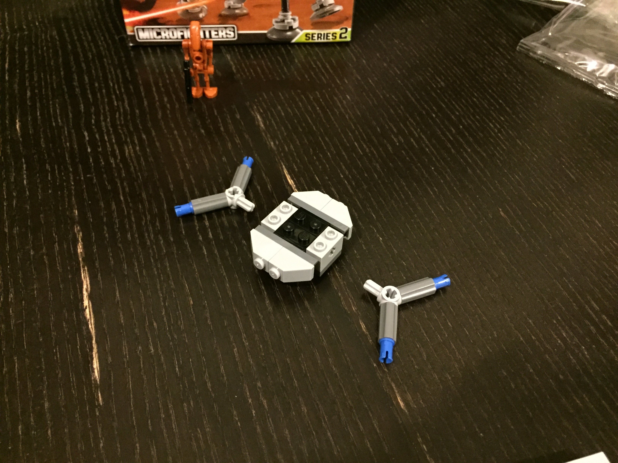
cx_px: 309
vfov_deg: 48.2
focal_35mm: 29
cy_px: 232
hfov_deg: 61.7
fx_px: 518
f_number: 2.2
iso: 1000
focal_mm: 4.15
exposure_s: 1/17
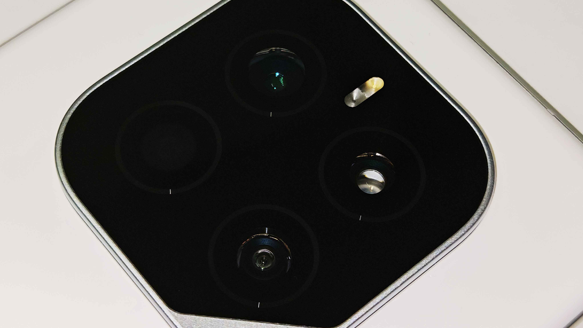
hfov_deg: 26.8
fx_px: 1221
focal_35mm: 79
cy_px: 189
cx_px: 293
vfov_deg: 15.3
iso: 200
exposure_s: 1/50
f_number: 1.9
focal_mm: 6.67
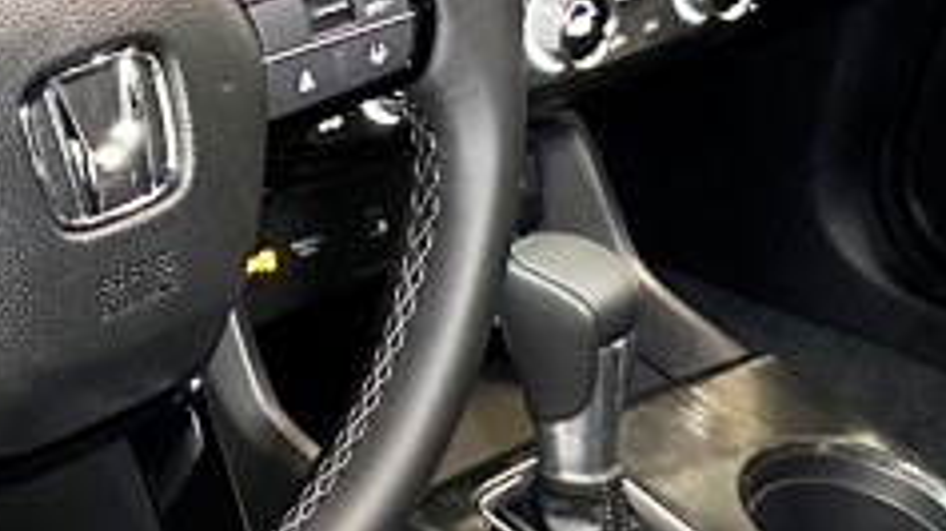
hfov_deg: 18.9
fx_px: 2833
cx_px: 255
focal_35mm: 113
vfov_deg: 10.5
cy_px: 635
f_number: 1.78
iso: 1000
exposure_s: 1/30
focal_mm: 6.86
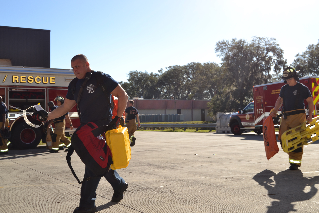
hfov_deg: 46.4
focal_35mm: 42
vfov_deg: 31.9
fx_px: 372
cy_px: 106
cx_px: 160
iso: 100
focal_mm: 28
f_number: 8
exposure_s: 1/200
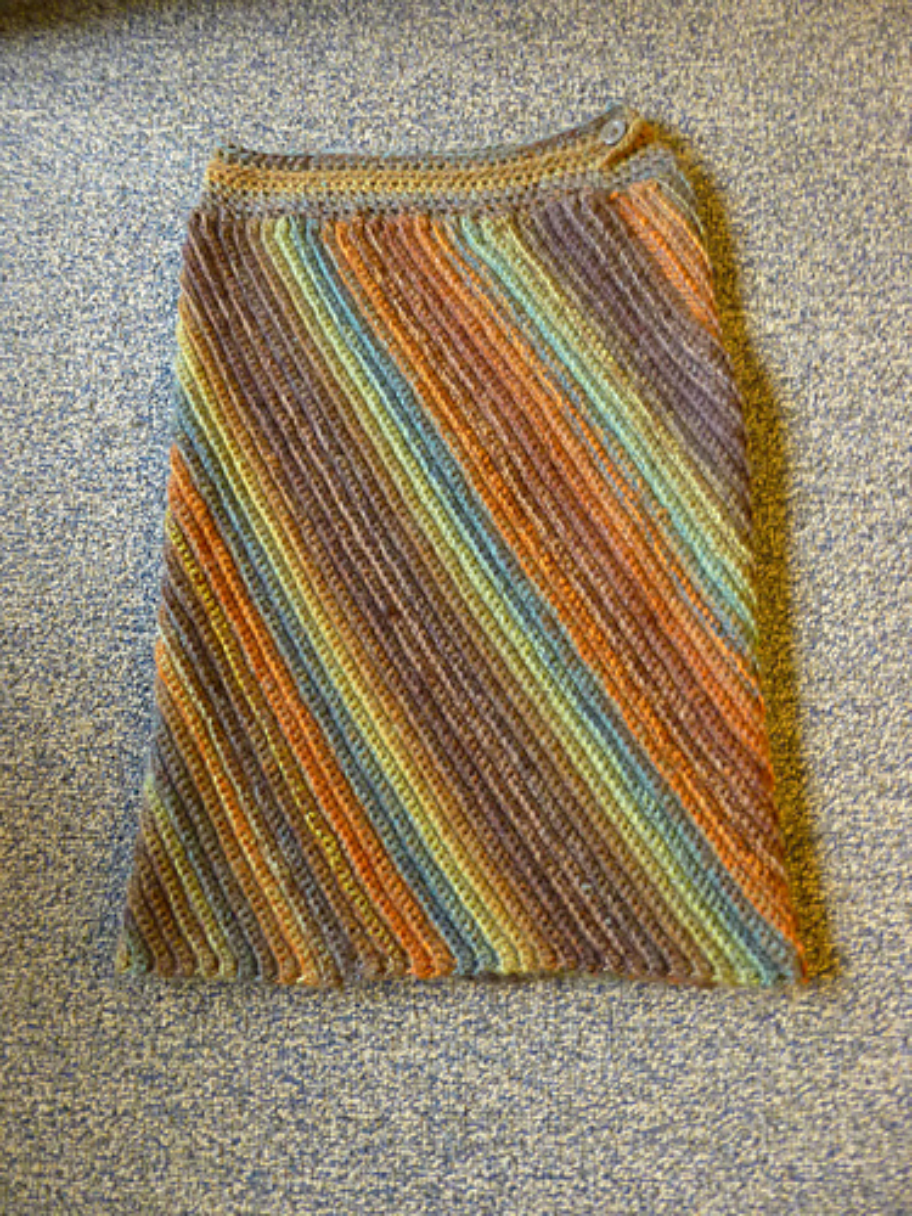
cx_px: 456
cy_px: 608
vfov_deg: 69.4
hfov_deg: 54.9
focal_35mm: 25
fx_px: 878
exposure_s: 1/13
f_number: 3.1
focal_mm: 4.5
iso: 800
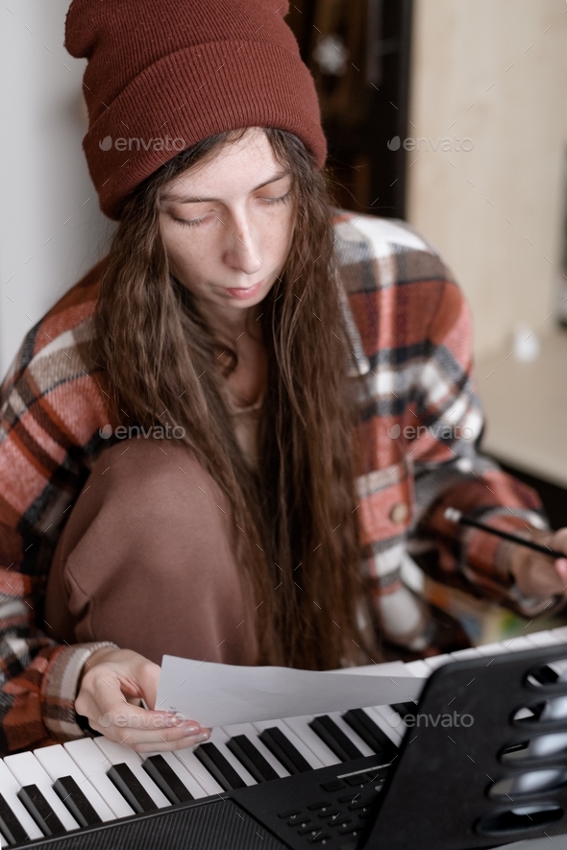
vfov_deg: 24.2
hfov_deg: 16.3
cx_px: 284
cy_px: 425
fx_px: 1984
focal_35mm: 84
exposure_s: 1/60
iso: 500
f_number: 2
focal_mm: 56
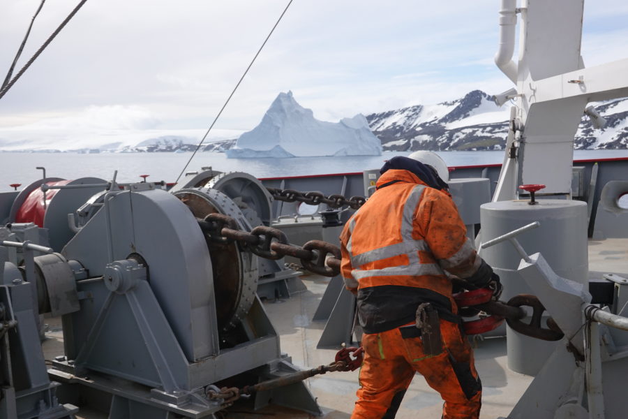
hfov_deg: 46.4
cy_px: 210
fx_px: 733
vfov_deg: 31.9
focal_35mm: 42
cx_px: 314
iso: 200
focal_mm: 15.59
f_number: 4
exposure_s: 1/2000
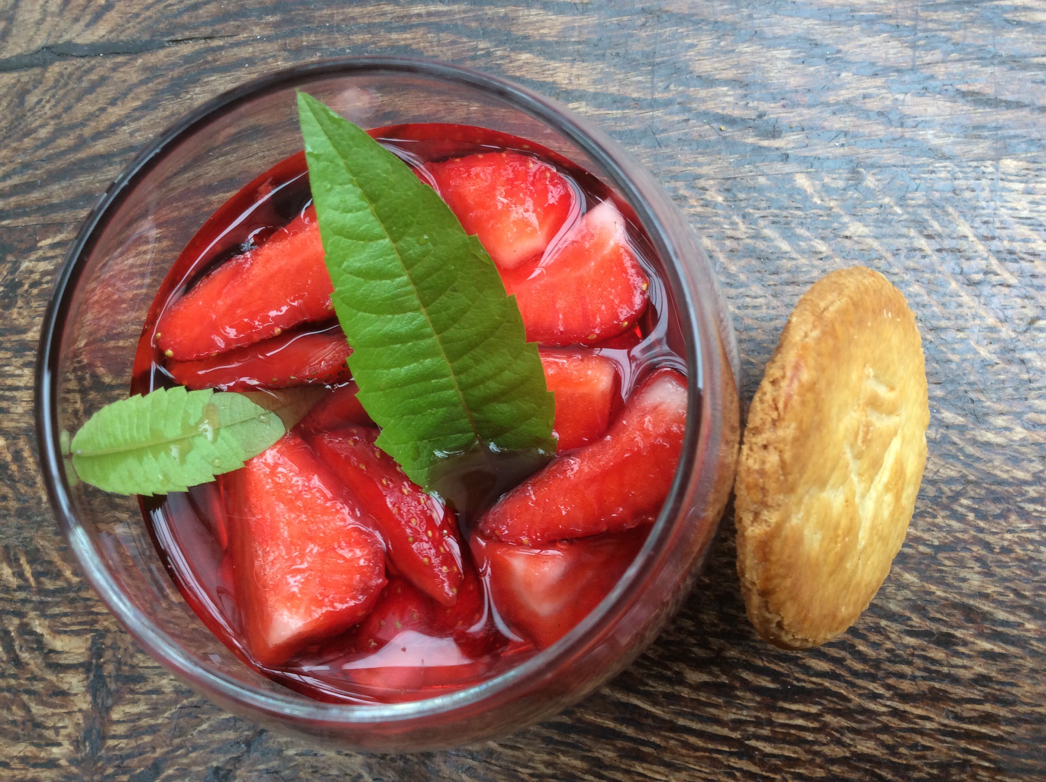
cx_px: 523
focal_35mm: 32
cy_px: 391
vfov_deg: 44.1
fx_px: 966
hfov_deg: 56.9
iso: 50
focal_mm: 3.3
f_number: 2.4
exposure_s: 1/25
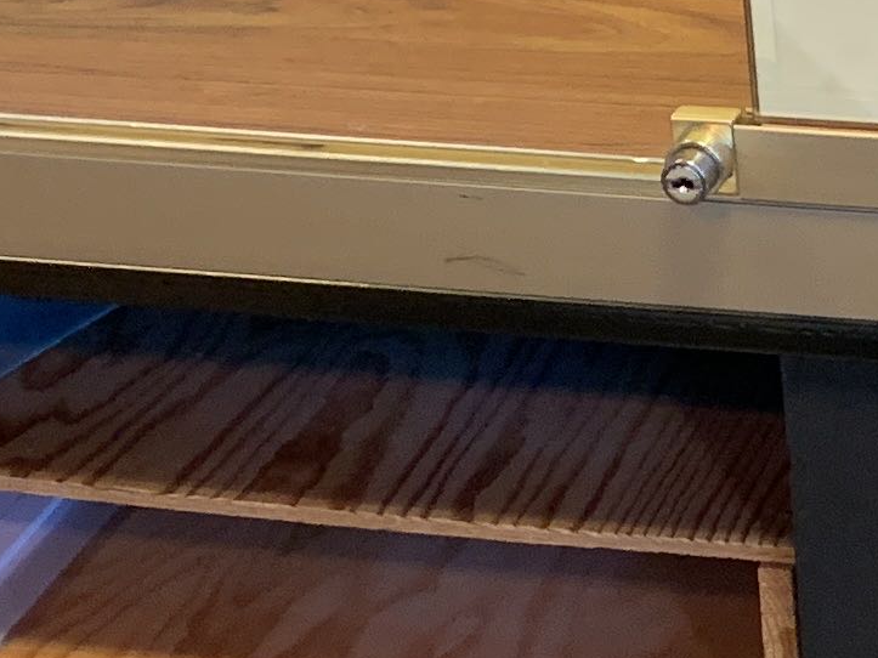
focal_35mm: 145
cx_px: 1127
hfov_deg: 13.2
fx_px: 3677
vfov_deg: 10.1
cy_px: 674
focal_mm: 4.25
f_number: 1.8
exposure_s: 1/50
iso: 250
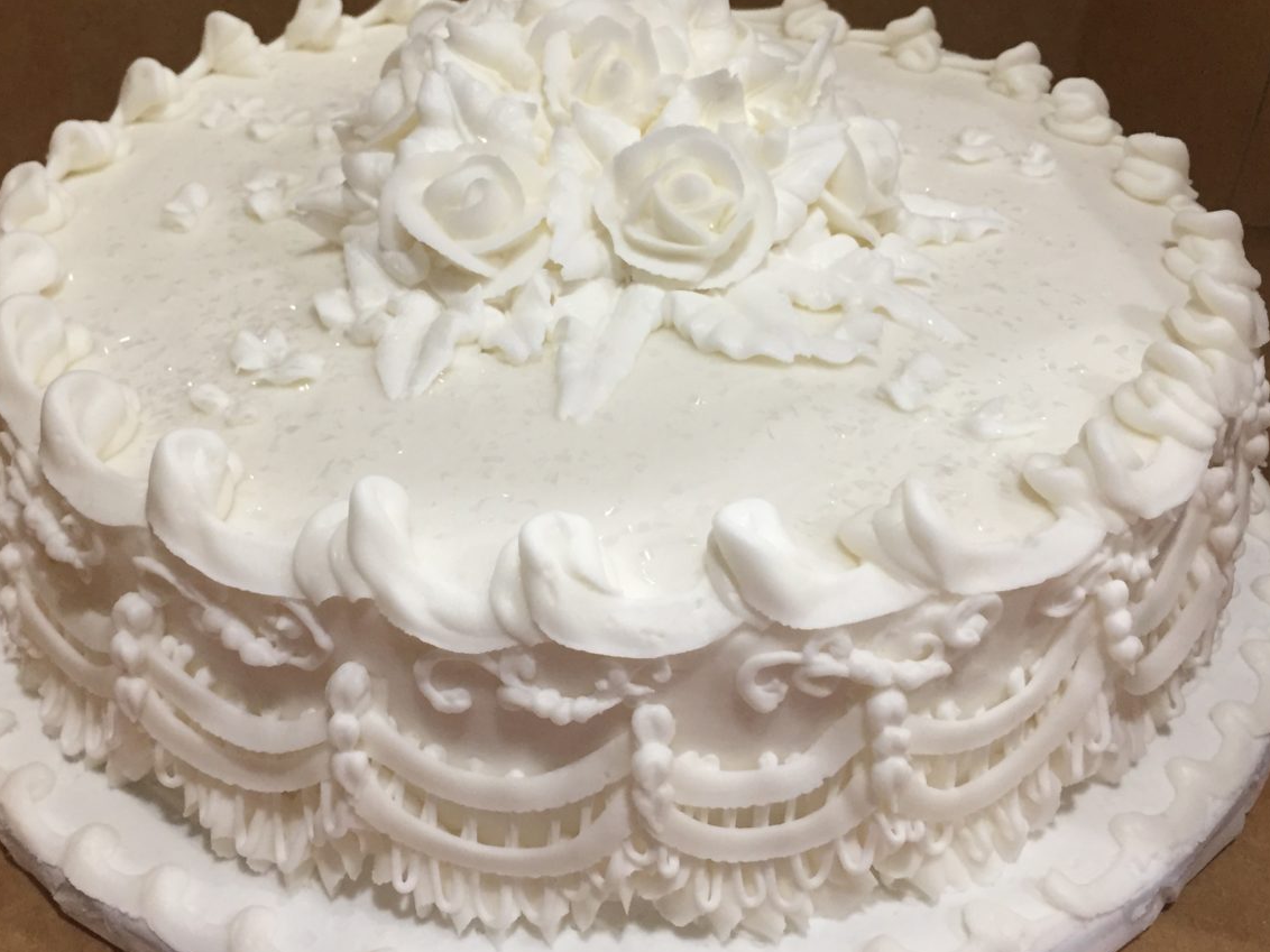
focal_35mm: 41
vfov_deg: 35.1
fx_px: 1504
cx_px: 604
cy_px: 420
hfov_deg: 45.8
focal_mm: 4.15
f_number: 2.2
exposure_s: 1/30
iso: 125
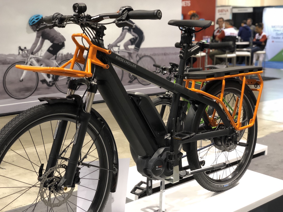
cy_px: 106
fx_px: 425
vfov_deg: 28.0
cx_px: 142
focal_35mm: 52
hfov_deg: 36.8
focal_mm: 6
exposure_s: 1/24
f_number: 2.4
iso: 125
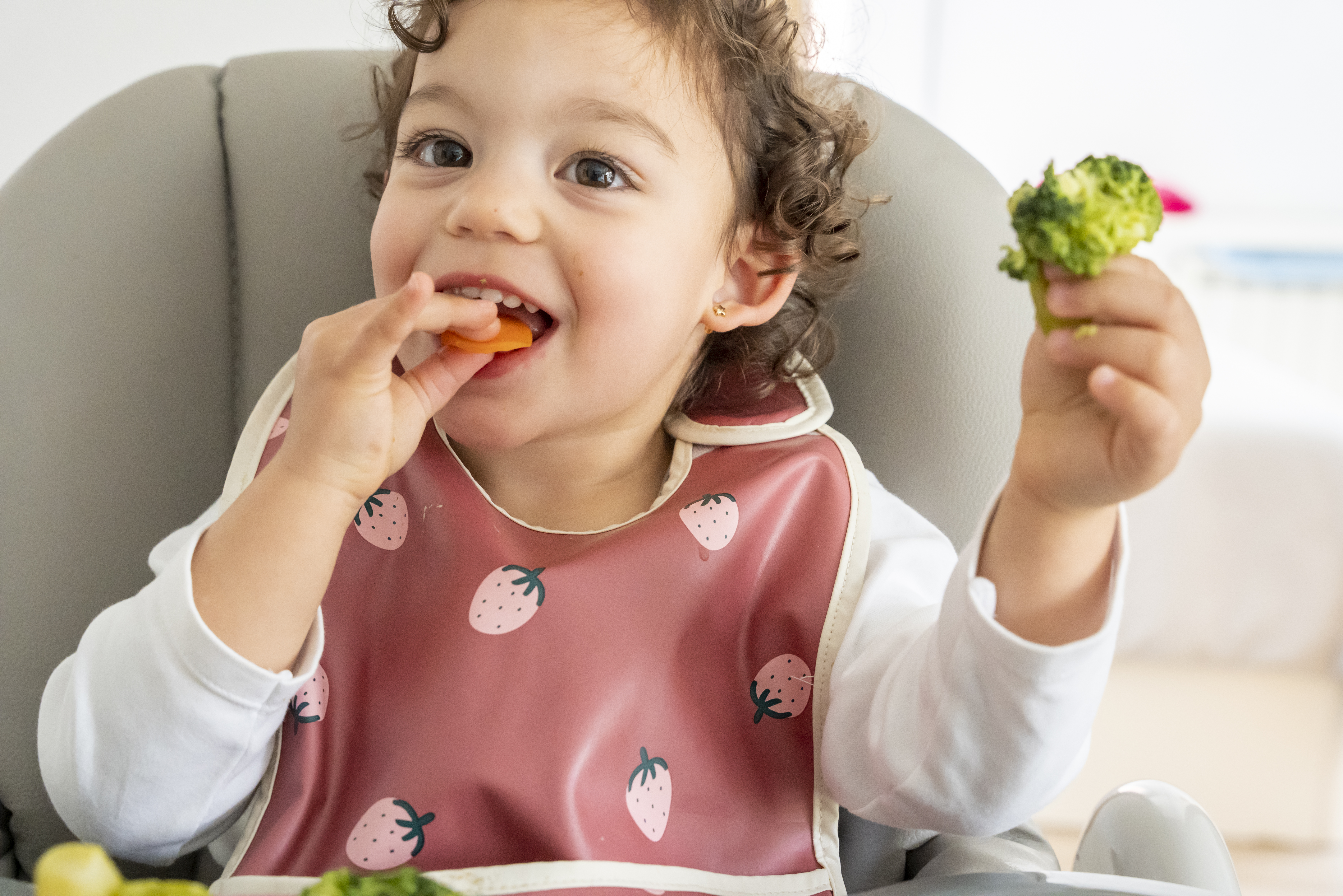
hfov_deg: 38.3
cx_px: 672
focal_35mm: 52
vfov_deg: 26.0
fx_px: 1936
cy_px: 448
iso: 8000
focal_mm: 51.9
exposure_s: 1/125
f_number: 6.3
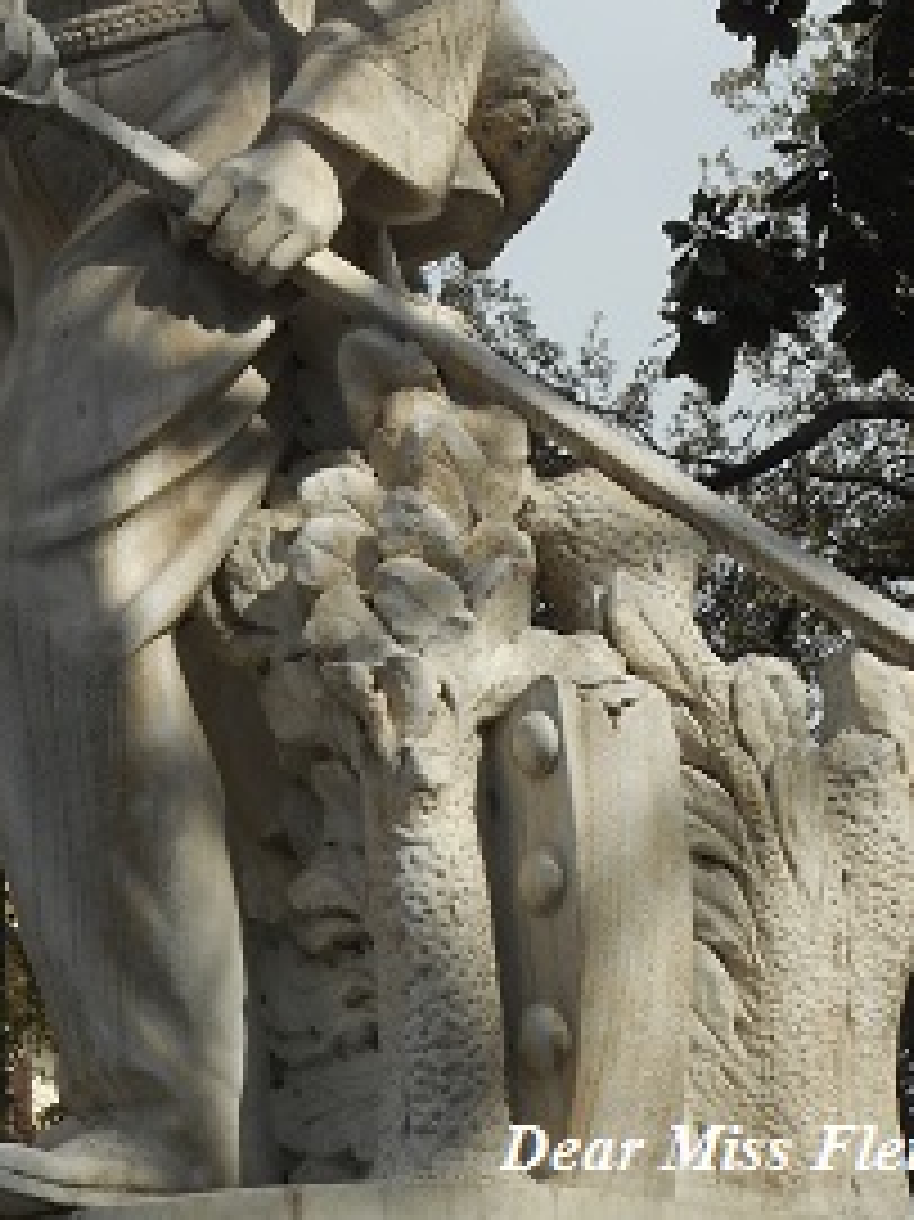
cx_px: 261
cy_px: 88
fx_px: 7787
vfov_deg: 8.9
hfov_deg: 6.7
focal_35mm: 221
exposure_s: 1/400
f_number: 5.9
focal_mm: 20.9
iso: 80
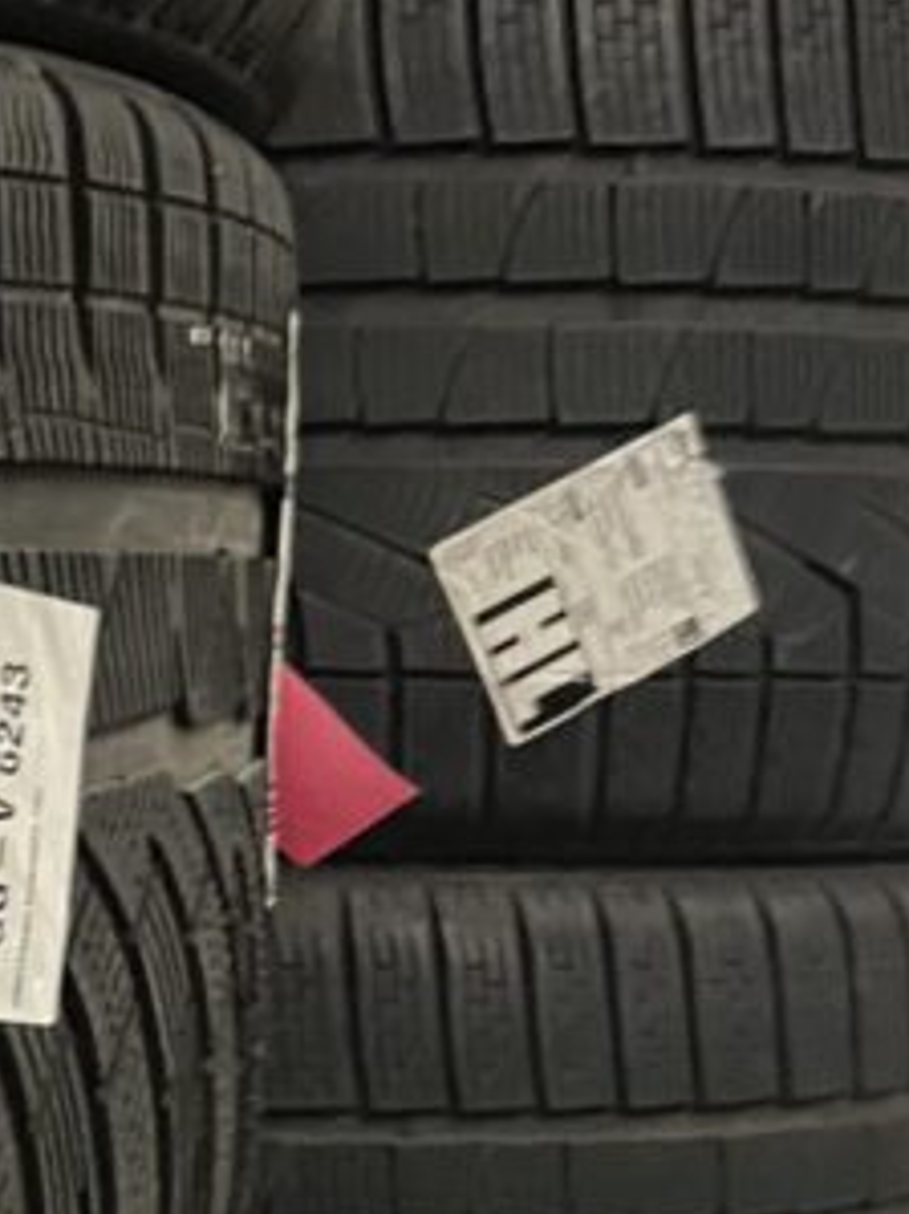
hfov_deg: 15.2
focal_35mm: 89
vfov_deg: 20.4
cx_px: -507
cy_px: 1523
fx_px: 3118
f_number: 1.5
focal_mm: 5.7
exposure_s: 1/17
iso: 2000
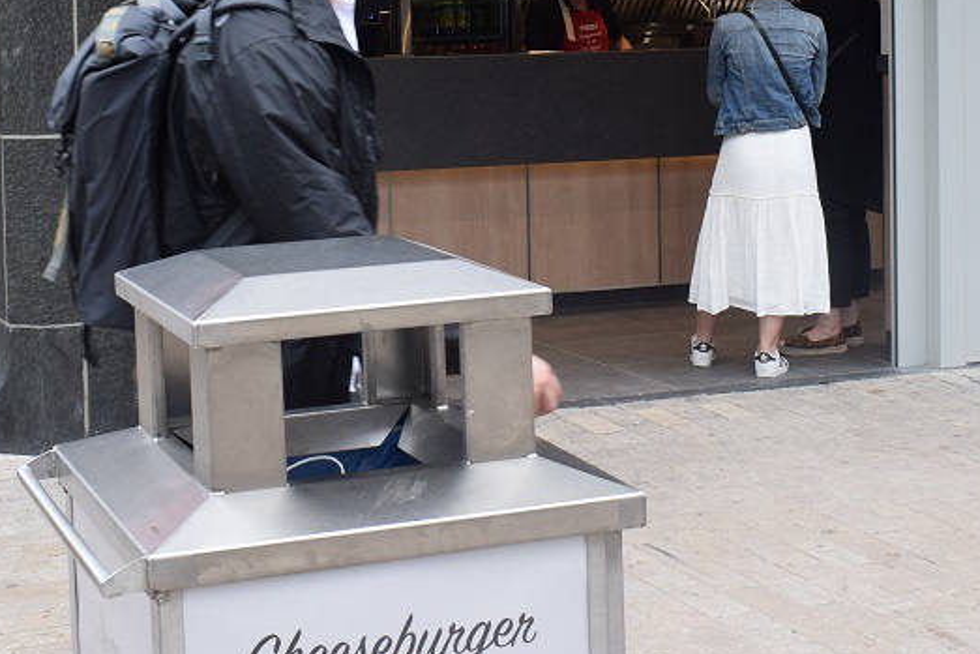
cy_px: 34
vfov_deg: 17.0
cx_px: 444
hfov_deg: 25.6
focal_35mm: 79
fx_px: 2155
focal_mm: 23
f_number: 7.1
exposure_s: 1/200
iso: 400
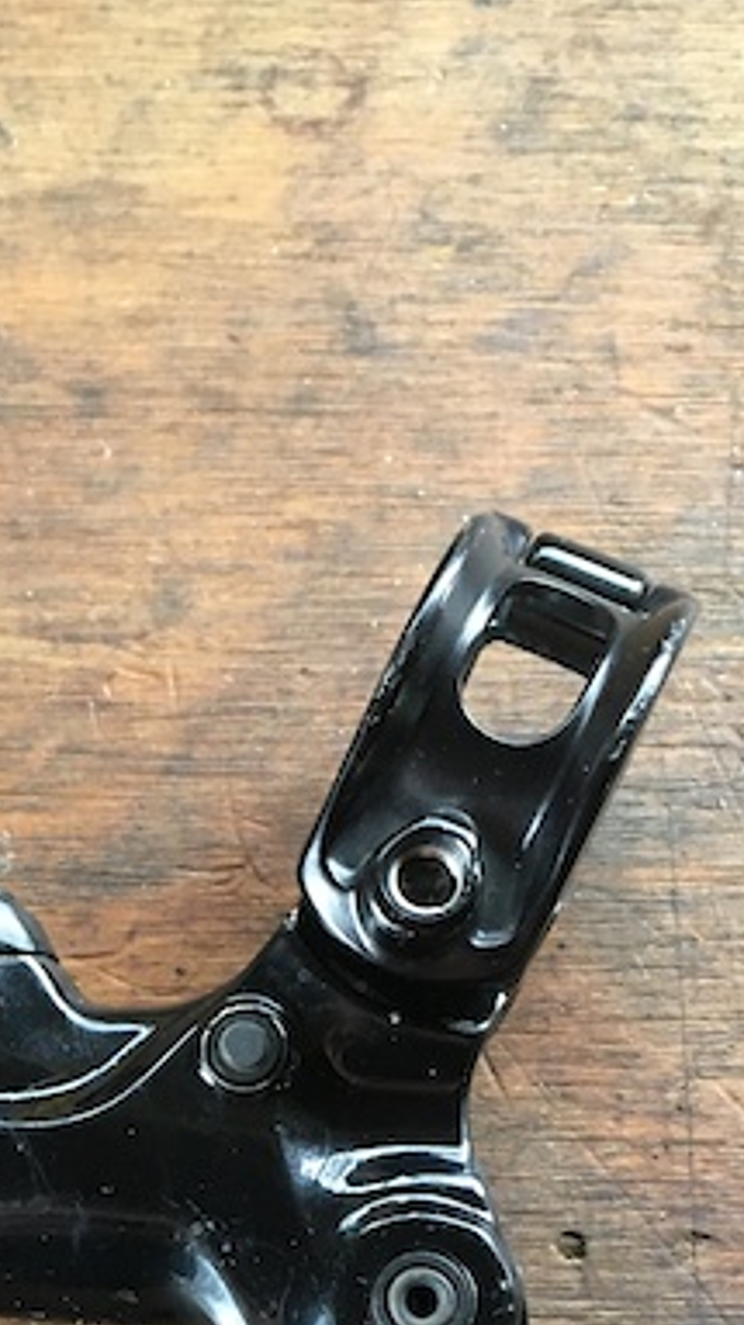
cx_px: 73
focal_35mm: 66
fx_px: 2318
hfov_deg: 17.9
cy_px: 1297
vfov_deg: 29.9
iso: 125
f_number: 2.2
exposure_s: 1/30
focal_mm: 4.15
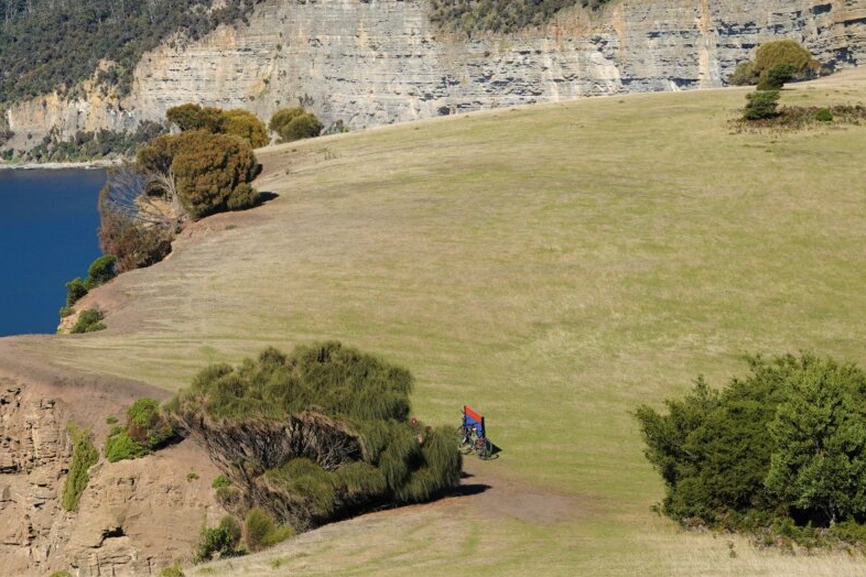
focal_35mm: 86
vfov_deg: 15.9
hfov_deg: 23.3
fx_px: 2069
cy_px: 199
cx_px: 191
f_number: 3.2
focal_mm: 16.31
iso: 200
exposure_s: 1/2500
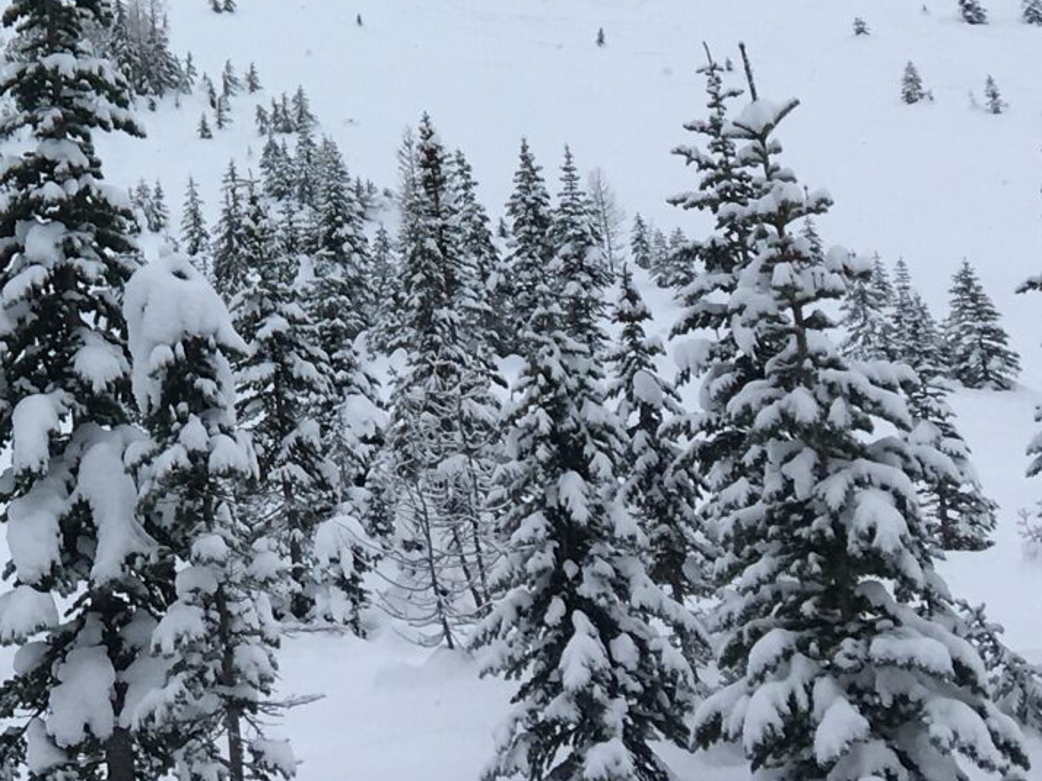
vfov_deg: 13.2
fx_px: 3130
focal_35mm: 104
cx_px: -194
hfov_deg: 18.0
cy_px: -489
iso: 25
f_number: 2.2
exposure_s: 1/801
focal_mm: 4.15
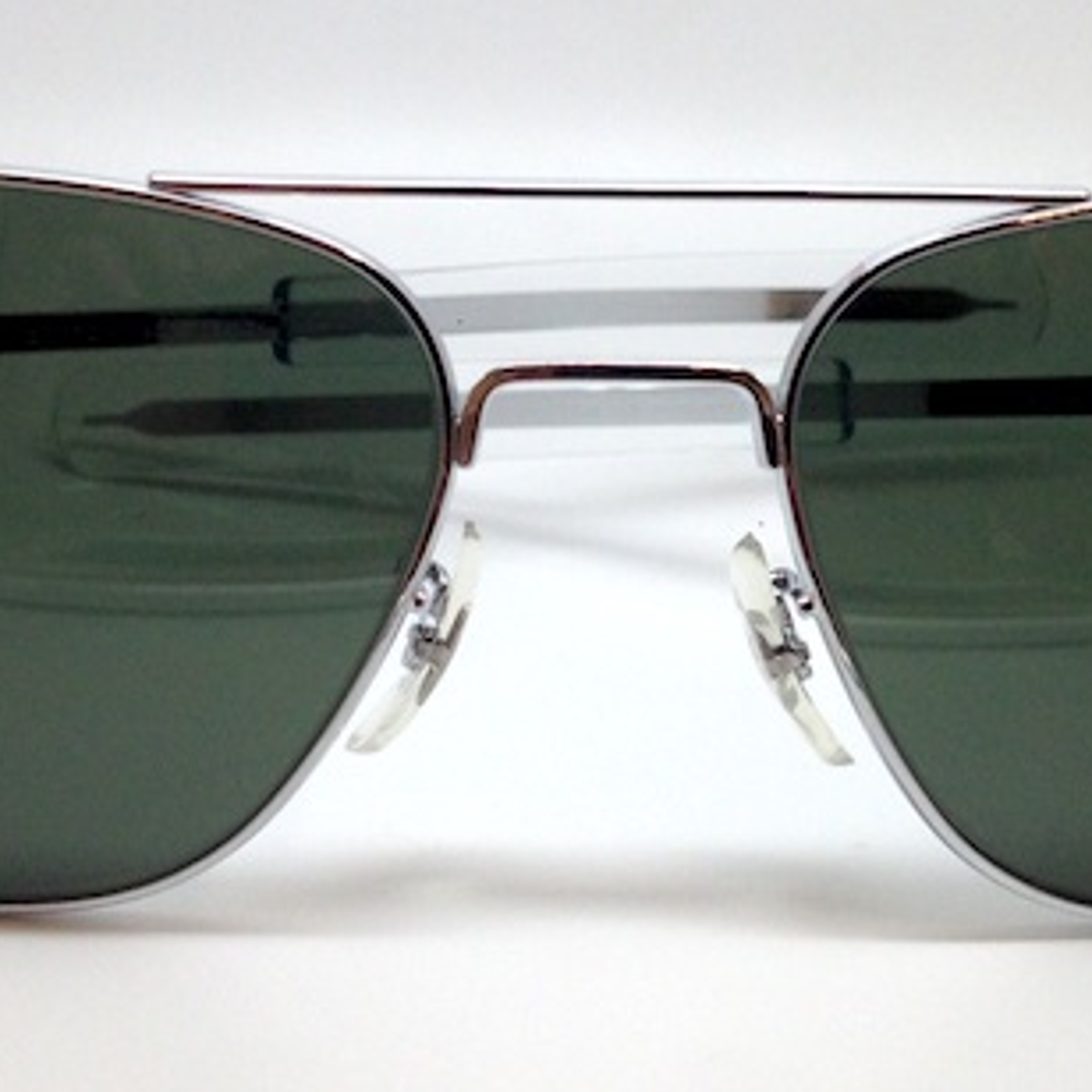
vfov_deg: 22.7
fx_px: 2712
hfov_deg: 22.8
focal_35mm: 76
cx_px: 599
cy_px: 404
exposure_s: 1/120
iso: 64
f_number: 2.4
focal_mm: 4.12
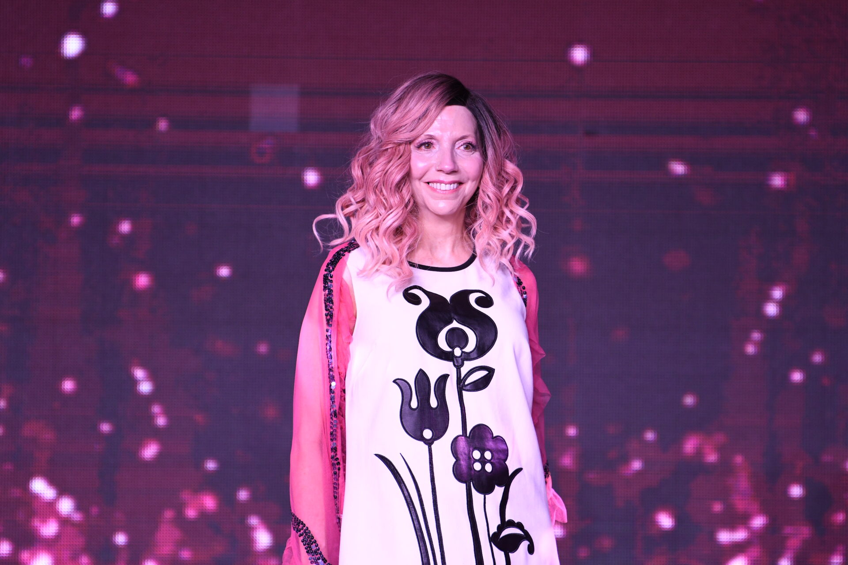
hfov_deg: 6.9
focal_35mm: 300
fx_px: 7066
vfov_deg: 4.6
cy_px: 282
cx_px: 424
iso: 1000
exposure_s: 1/640
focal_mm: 200
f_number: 2.8
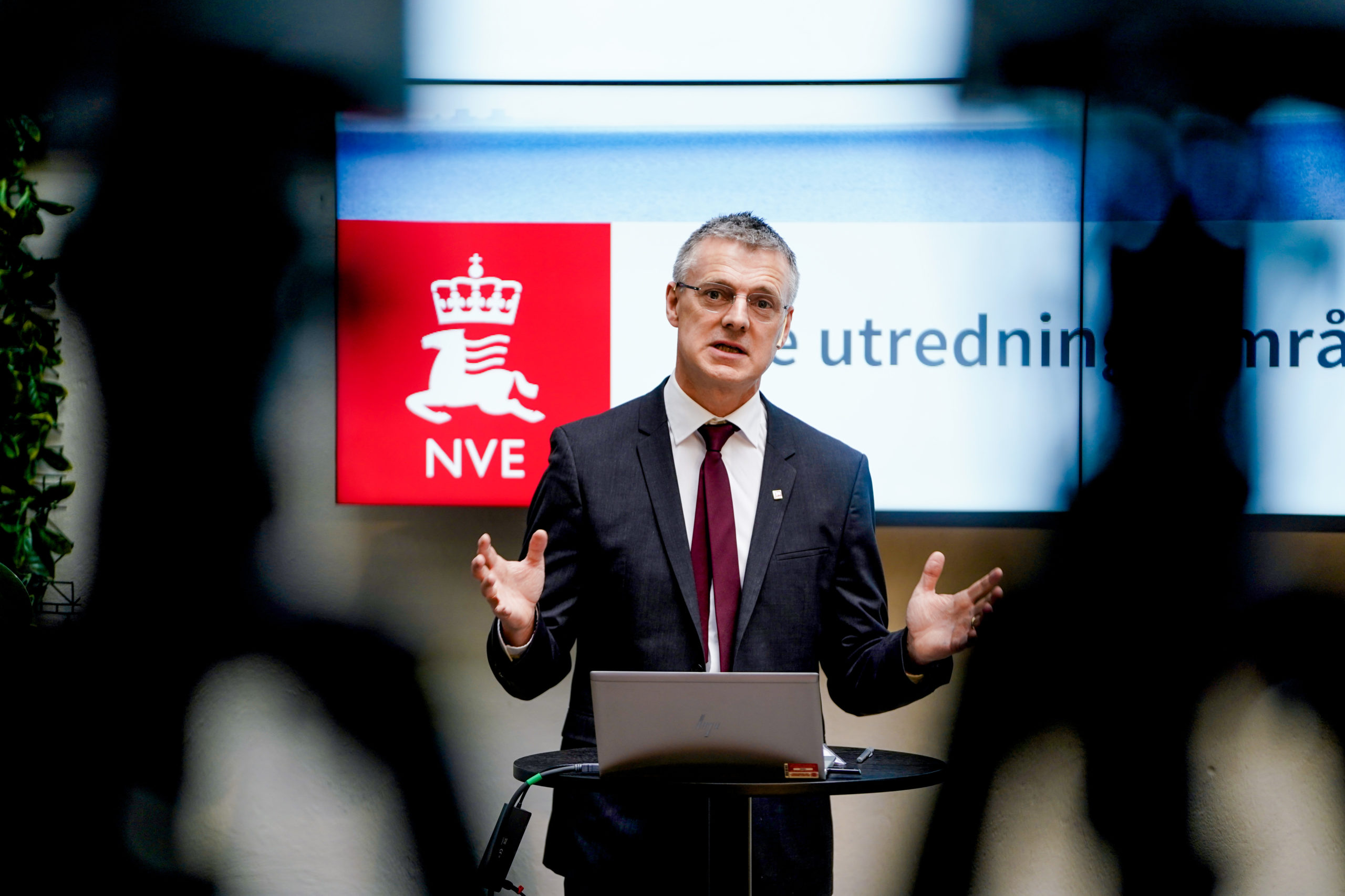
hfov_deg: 12.3
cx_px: 672
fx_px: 6239
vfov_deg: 8.2
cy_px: 448
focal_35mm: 167
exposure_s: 1/250
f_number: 2.8
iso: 400
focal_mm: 167
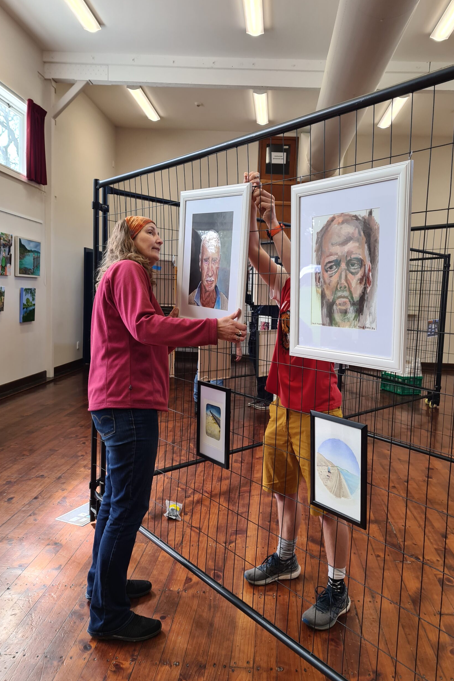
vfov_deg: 65.5
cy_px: 338
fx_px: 530
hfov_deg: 46.4
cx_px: 243
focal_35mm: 28
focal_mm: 5.4
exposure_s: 1/100
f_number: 1.8
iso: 64
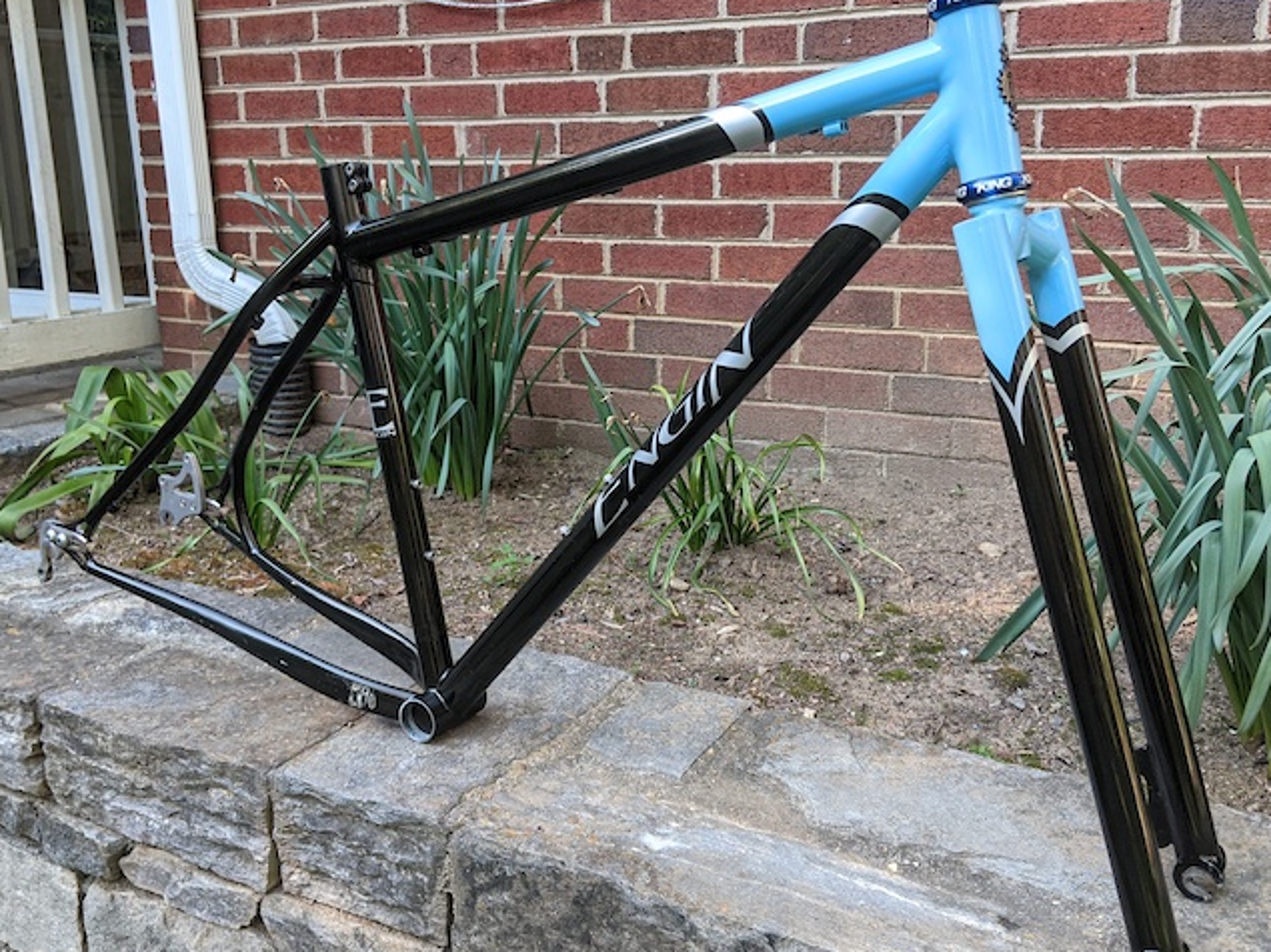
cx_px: 632
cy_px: 454
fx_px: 1248
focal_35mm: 34
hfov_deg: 54.0
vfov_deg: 41.8
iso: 61
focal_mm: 4.44
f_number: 1.8
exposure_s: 1/241
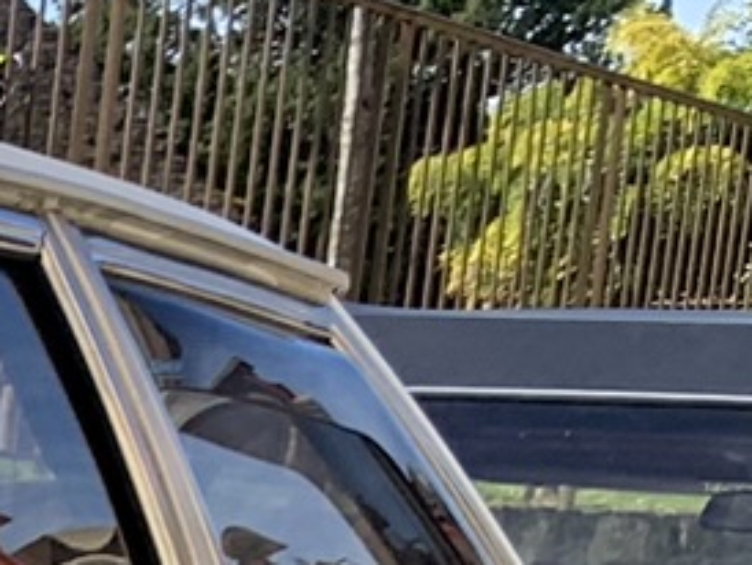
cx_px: -1721
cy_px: 1733
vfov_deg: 6.9
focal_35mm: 194
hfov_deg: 8.2
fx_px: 4218
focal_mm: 4.25
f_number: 1.8
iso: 25
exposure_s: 1/1387
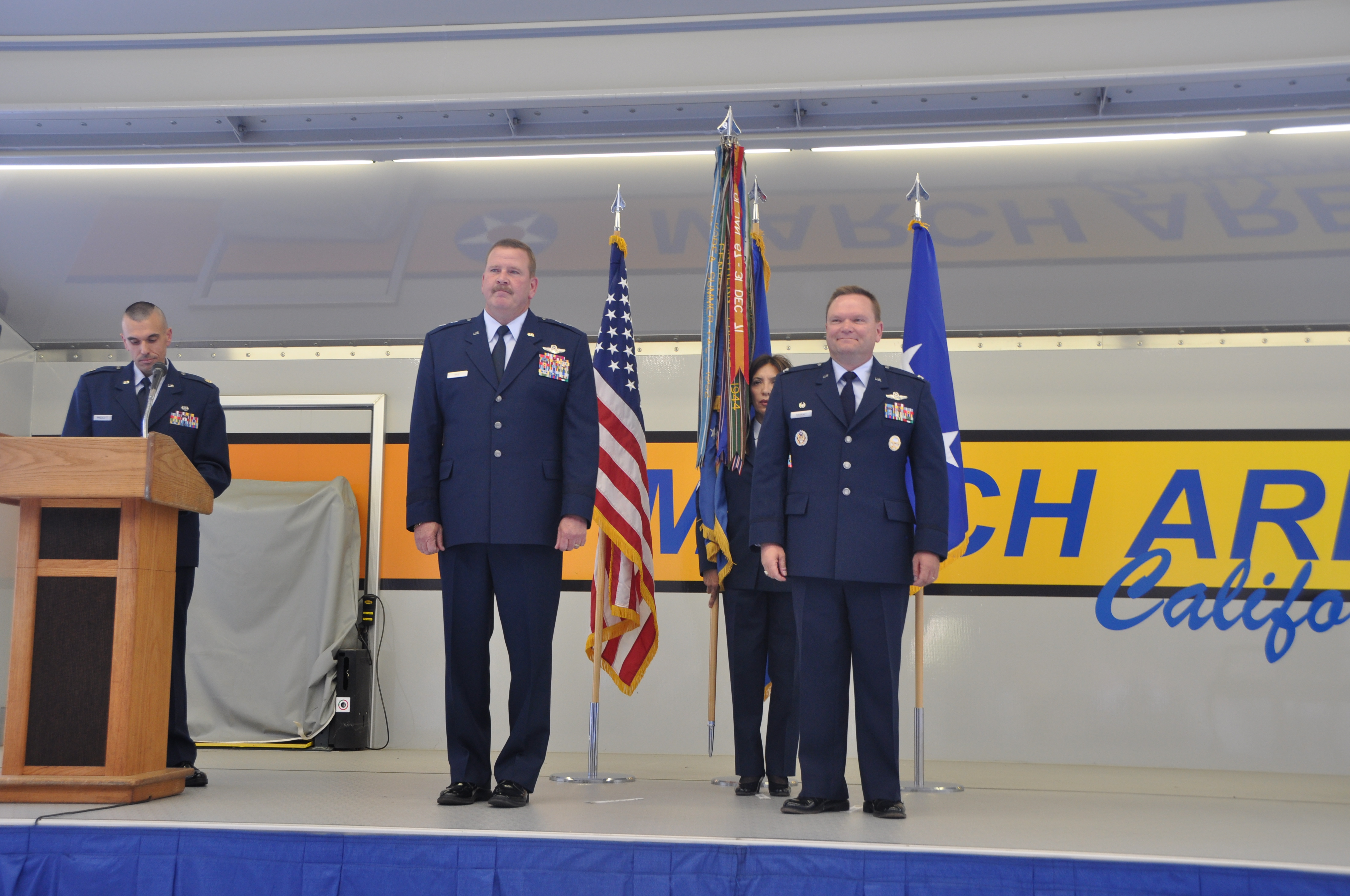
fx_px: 1742
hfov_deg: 42.4
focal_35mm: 46
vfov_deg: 28.9
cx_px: 675
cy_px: 448
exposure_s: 1/60
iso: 400
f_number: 5.6
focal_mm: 31
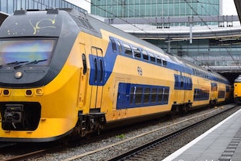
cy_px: 75
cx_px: 121
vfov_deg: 17.7
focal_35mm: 77
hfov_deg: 26.3
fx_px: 515
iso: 200
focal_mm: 42
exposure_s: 1/250
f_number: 8
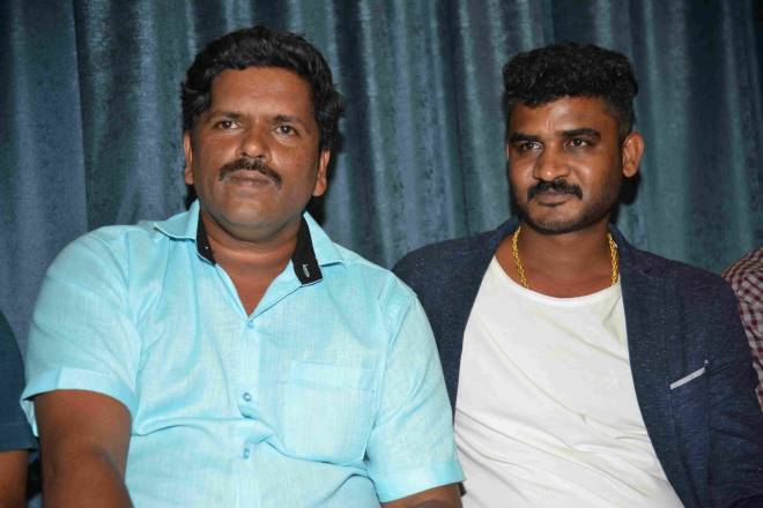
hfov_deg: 31.0
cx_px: 382
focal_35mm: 65
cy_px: 254
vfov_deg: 20.9
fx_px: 1378
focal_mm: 65
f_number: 4
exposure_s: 1/125
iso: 200
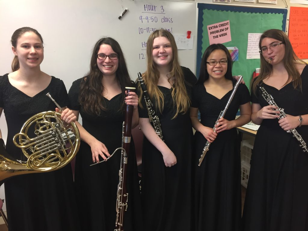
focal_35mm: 29
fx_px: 258
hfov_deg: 61.7
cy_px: 116
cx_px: 154
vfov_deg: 48.2
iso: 100
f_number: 2.2
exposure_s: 1/30
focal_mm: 4.15
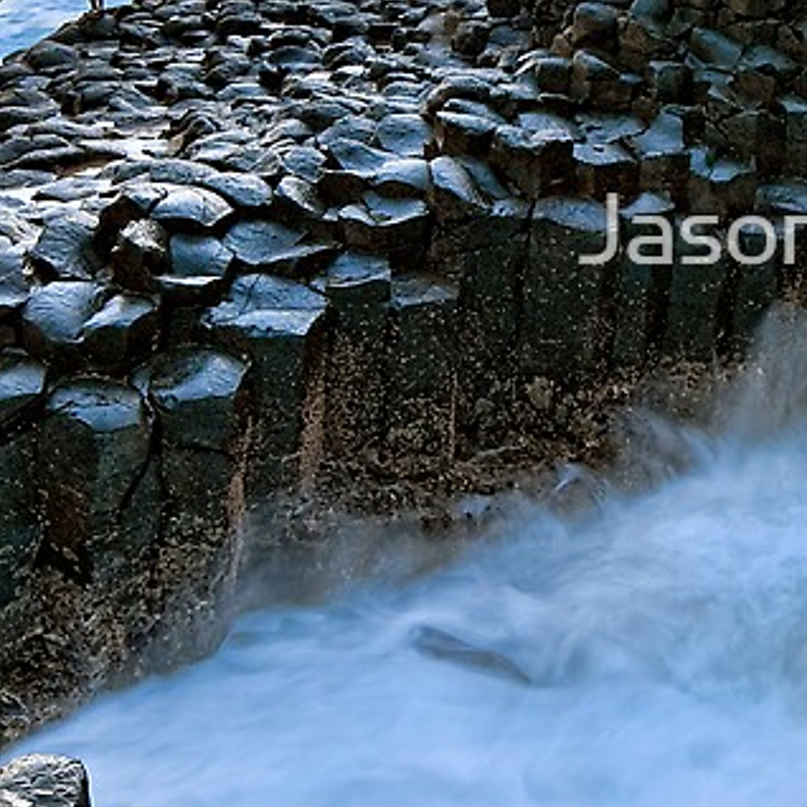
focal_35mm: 56
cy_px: 216
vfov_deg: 30.1
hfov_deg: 28.5
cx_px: 822
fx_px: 1477
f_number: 16
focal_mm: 14
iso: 100
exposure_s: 2
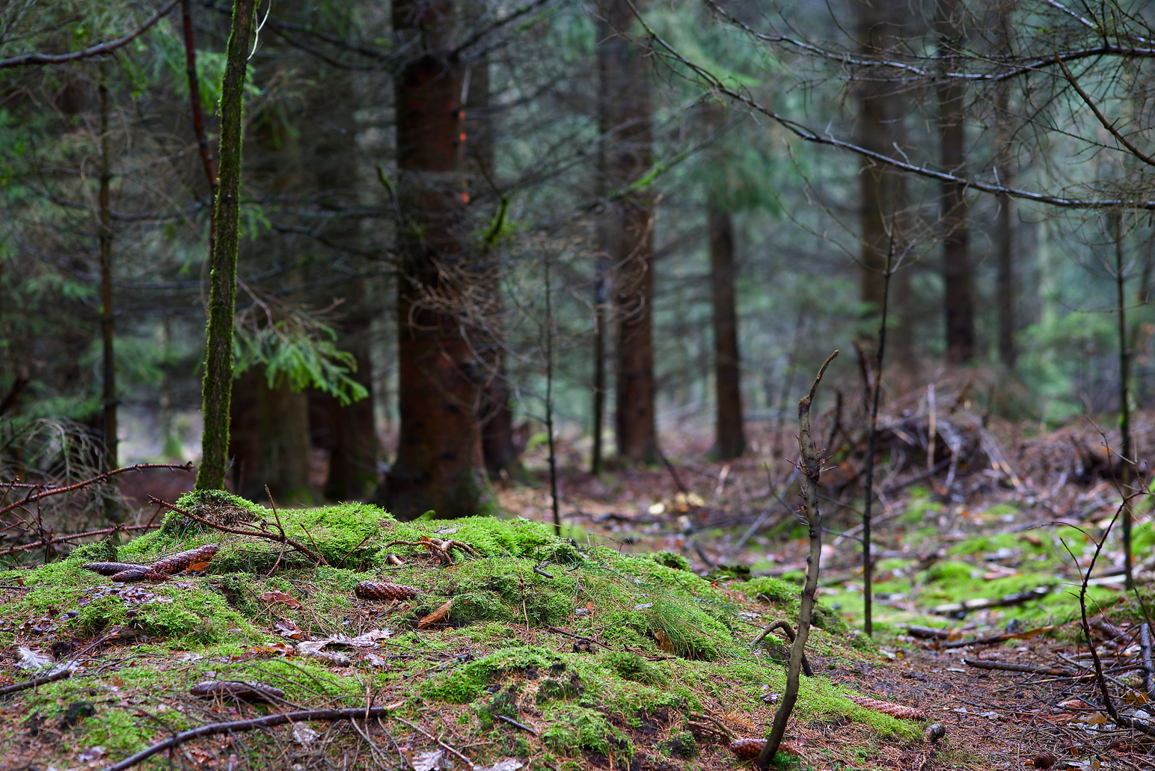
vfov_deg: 12.5
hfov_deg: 18.6
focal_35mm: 110
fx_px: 3531
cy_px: 381
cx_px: 578
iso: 100
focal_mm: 105
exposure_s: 8
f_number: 4.5
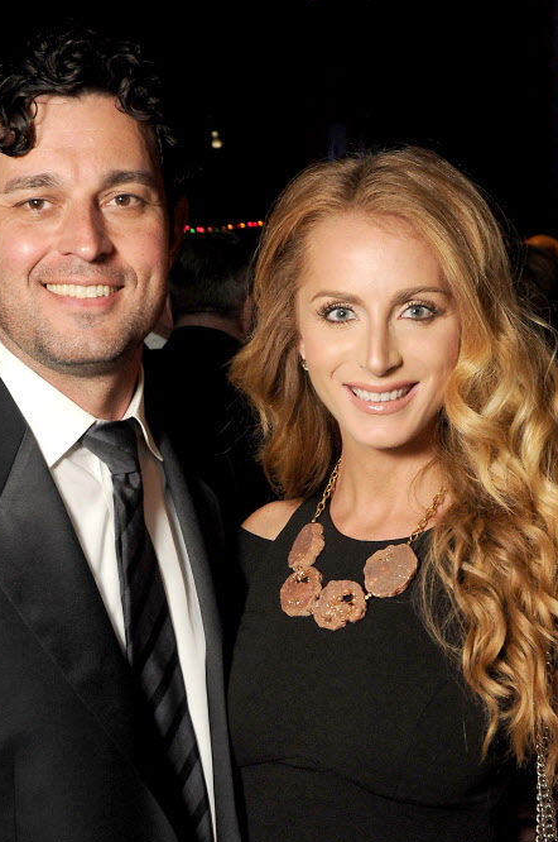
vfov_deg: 24.9
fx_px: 1884
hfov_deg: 16.8
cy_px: 603
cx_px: 189
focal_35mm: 81
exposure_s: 1/30
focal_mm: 35
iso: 500
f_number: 8
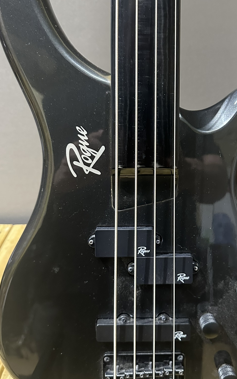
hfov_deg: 37.0
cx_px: 153
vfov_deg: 56.6
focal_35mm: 34
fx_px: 351
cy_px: 174
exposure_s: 1/60
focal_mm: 6.86
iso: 800
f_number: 1.78
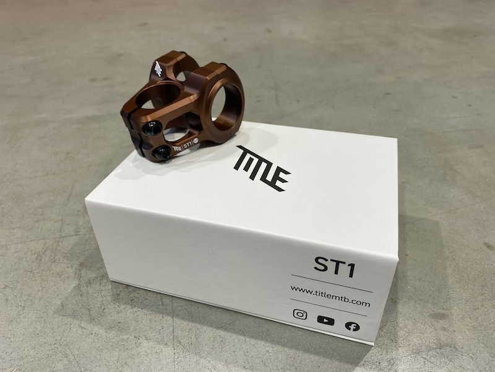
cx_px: 248
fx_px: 372
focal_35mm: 26
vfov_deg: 53.1
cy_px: 186
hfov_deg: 67.3
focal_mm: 4.25
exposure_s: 1/120
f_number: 1.8
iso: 80
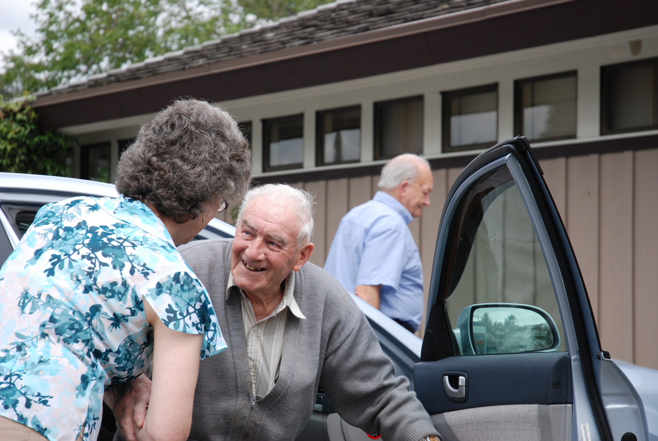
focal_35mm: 93
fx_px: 1702
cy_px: 220
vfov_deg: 14.7
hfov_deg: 21.9
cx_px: 329
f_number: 5.6
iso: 200
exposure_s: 1/500
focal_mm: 62
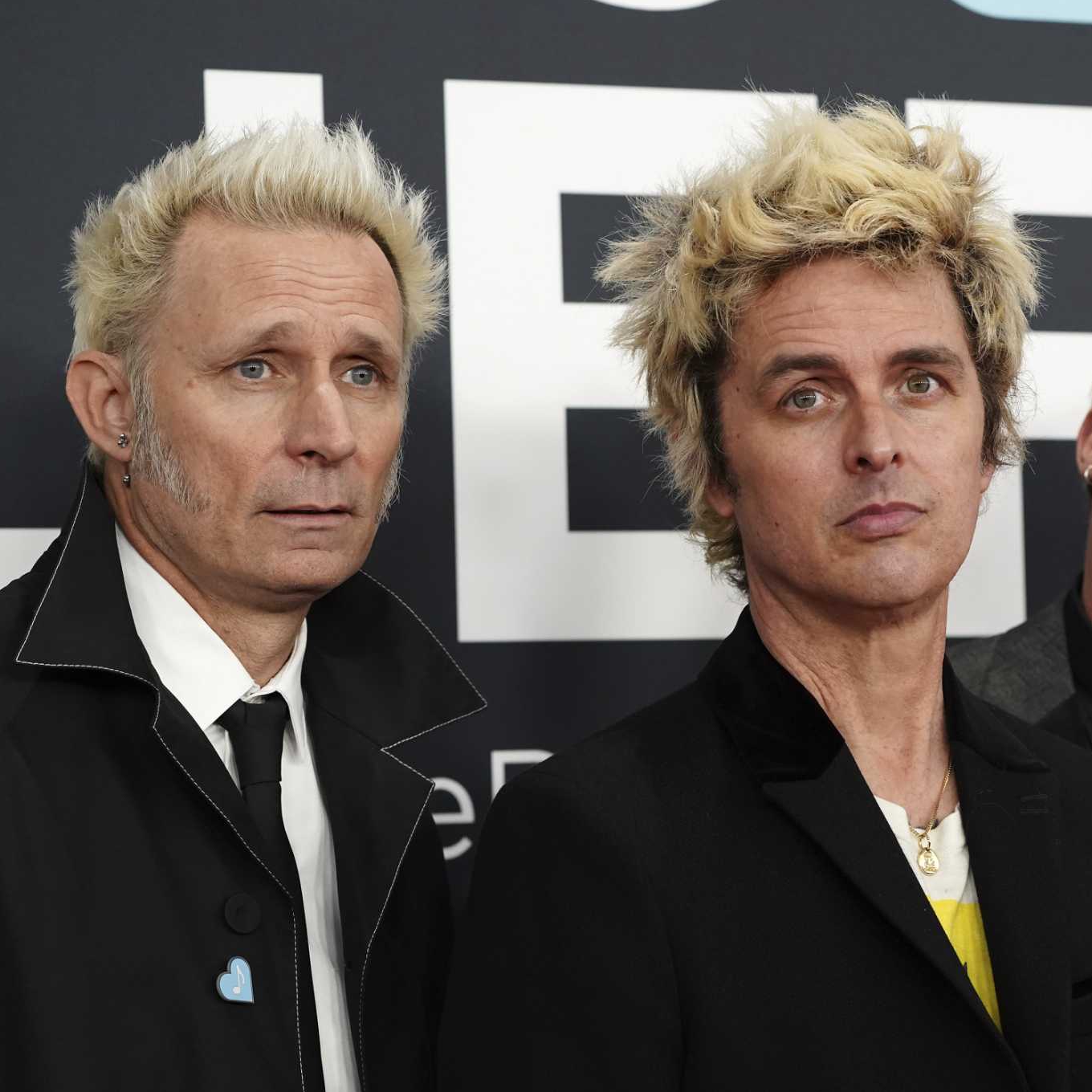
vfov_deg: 13.6
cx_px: 725
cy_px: 546
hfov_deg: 13.6
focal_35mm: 128
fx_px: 4568
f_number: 5.6
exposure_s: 1/640
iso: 4000
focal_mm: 100
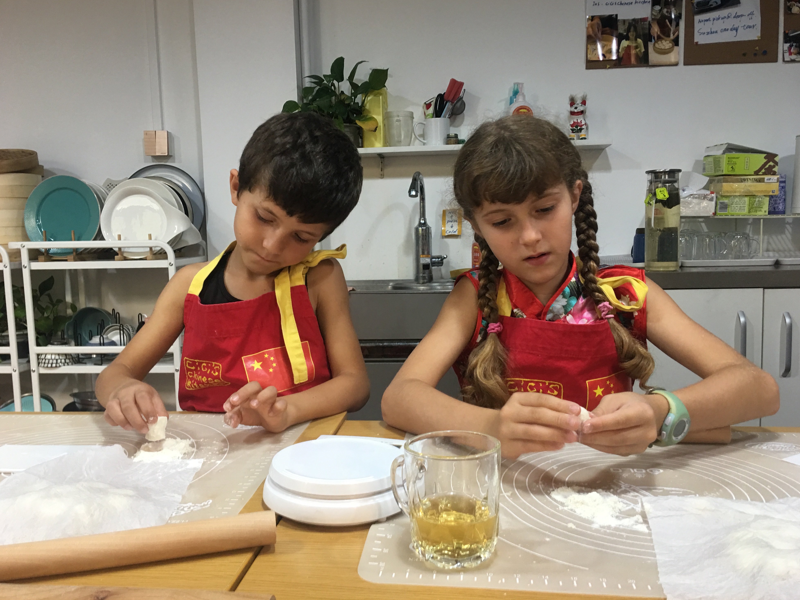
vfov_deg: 46.8
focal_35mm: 30
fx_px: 693
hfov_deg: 60.0
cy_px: 301
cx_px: 397
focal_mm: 4.15
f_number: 2.2
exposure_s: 1/17
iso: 64
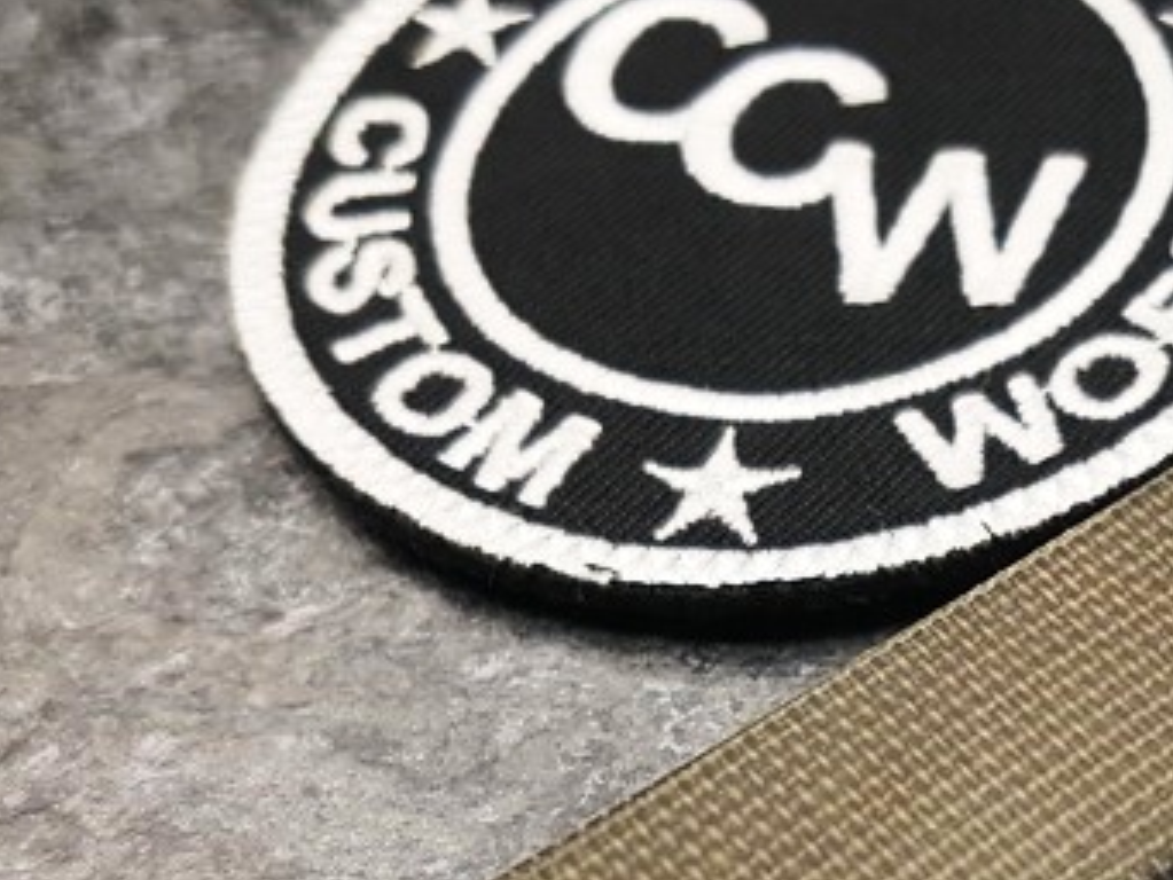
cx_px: 1132
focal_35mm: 61
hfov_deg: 29.8
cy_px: 619
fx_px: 2068
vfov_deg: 23.9
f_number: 1.7
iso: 80
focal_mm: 4.2
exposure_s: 1/50
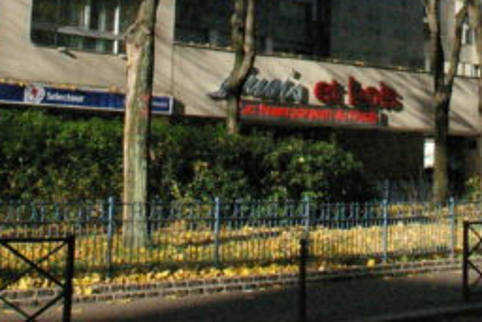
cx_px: 333
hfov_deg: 24.9
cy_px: -130
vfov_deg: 15.8
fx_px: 1085
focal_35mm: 81
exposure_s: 1/2000
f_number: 9.5
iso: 3200
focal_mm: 18
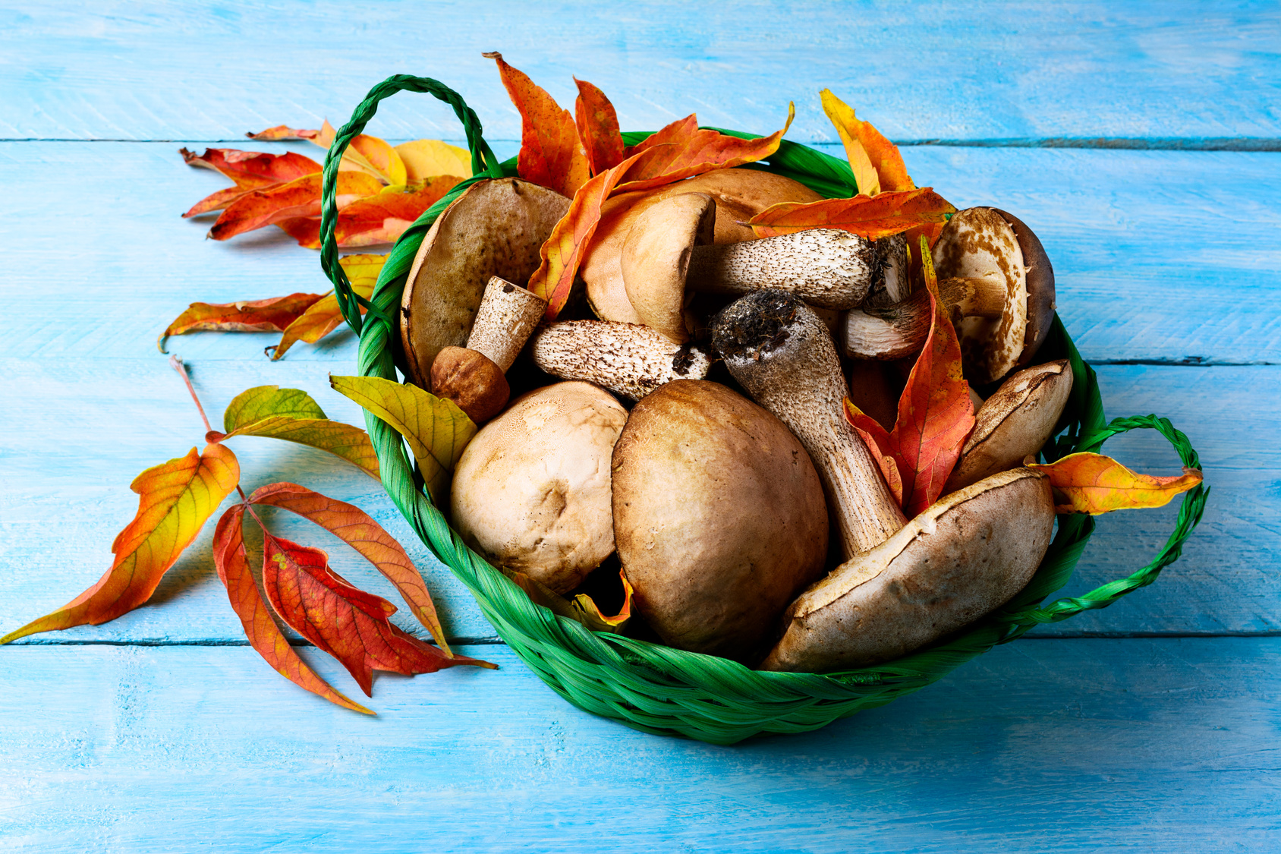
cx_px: 640
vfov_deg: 25.1
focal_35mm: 54
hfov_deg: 36.9
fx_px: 1921
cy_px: 427
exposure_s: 1/200
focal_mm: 36
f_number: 11
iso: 100
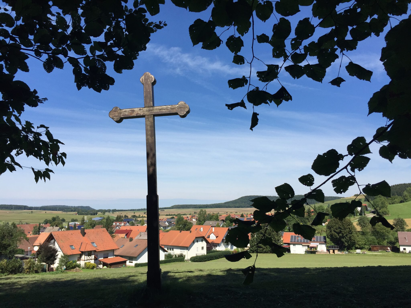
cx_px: 206
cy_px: 154
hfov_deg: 61.7
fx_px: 344
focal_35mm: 29
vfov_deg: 48.2
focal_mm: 4.15
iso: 32
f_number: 2.2
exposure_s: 1/2639
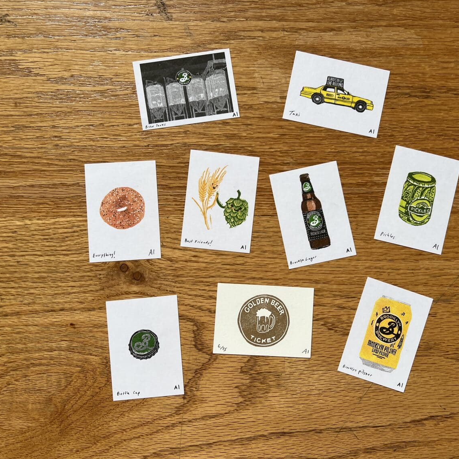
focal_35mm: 31
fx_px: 465
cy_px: 228
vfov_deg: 52.5
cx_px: 273
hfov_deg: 52.2
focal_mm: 5.7
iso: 50
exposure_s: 1/2571
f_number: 1.5
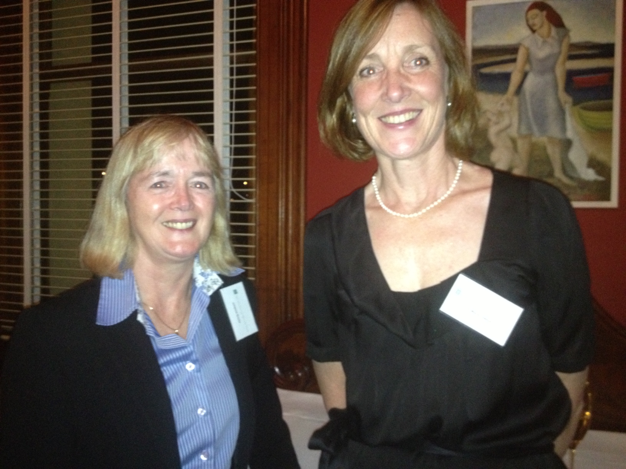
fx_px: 633
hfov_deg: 52.6
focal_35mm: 35
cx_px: 313
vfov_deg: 40.7
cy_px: 234
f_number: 2.4
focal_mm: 4.28
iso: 500
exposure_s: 1/16
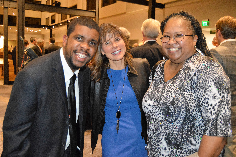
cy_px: 78
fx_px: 226
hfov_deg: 55.1
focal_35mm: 34
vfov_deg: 38.3
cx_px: 118
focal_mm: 23
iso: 3200
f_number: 3.8
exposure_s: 1/60
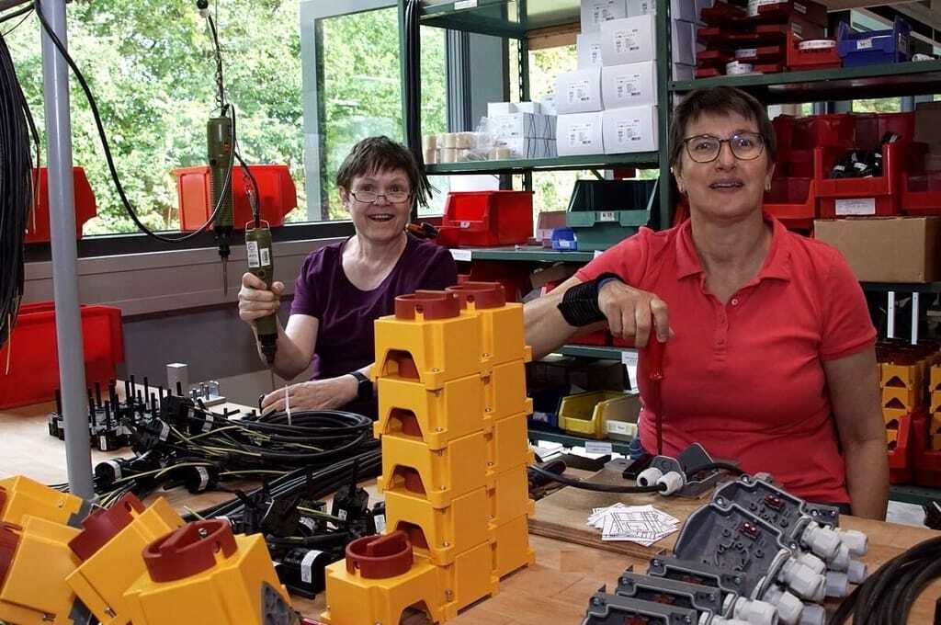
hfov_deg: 67.4
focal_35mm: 27
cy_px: 312
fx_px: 705
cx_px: 470
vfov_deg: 47.8
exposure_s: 1/125
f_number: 7.1
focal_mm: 18
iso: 640
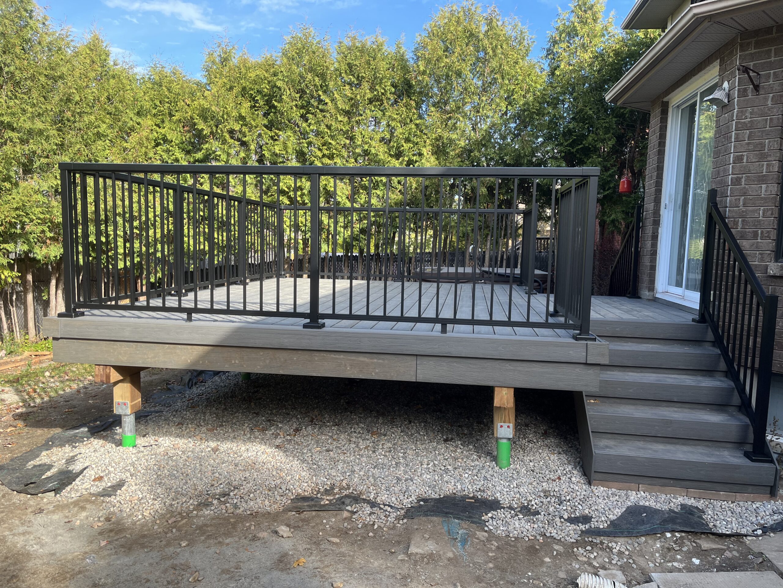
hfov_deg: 67.3
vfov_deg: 53.1
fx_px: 588
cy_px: 294
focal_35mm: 26
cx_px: 392
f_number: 1.6
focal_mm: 5.1
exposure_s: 1/522
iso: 50
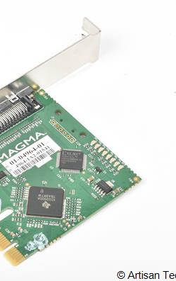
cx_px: 42
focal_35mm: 111
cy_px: 141
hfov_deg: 11.8
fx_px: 852
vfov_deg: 18.8
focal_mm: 48
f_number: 13
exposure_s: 1/200
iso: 200
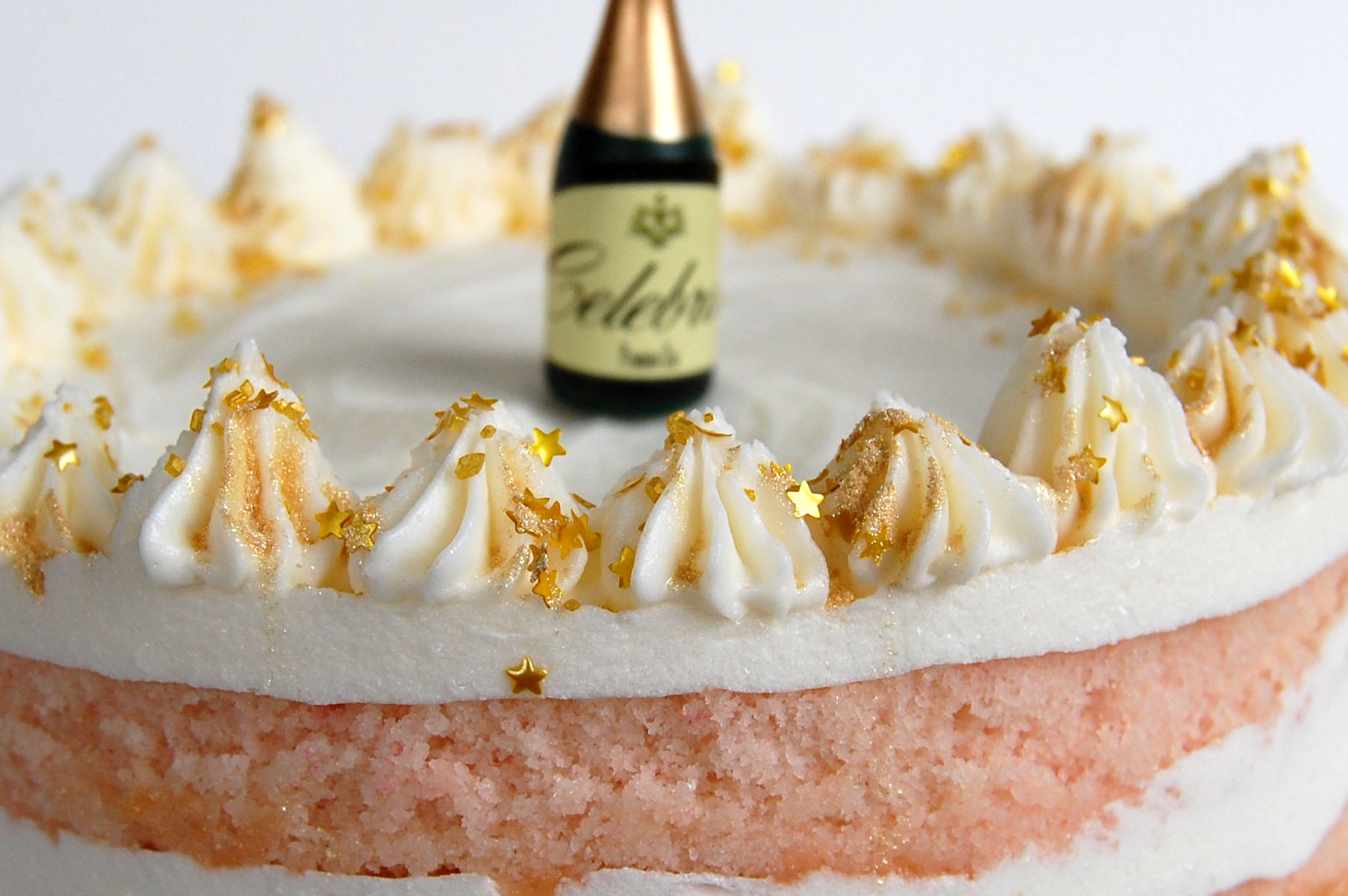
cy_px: 479
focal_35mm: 65
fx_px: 2432
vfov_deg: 20.9
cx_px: 621
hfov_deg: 31.0
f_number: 6.3
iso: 400
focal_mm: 26
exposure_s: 1/60
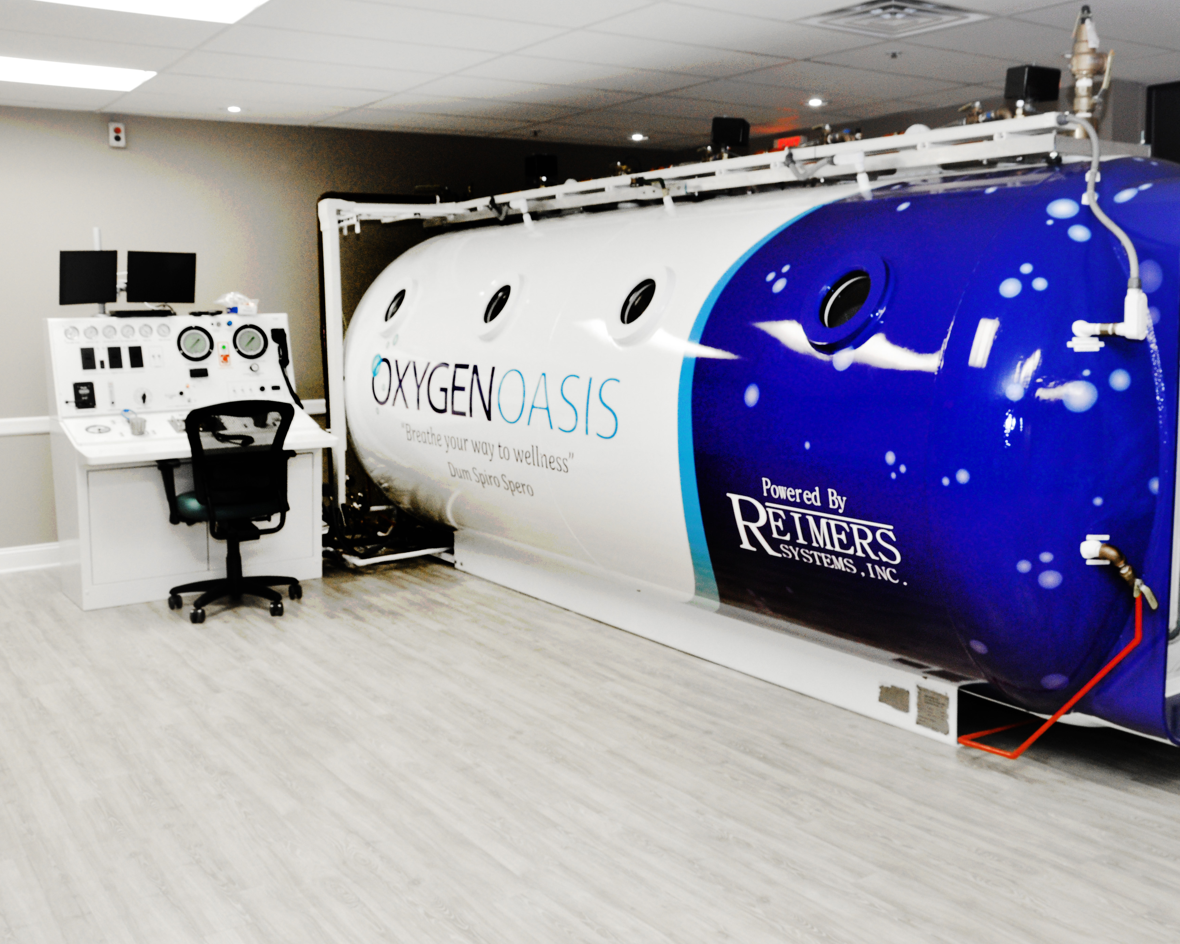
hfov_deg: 49.3
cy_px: 465
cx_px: 705
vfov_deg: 40.6
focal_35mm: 37
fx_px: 1278
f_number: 10
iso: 500
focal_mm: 21
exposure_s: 1/10
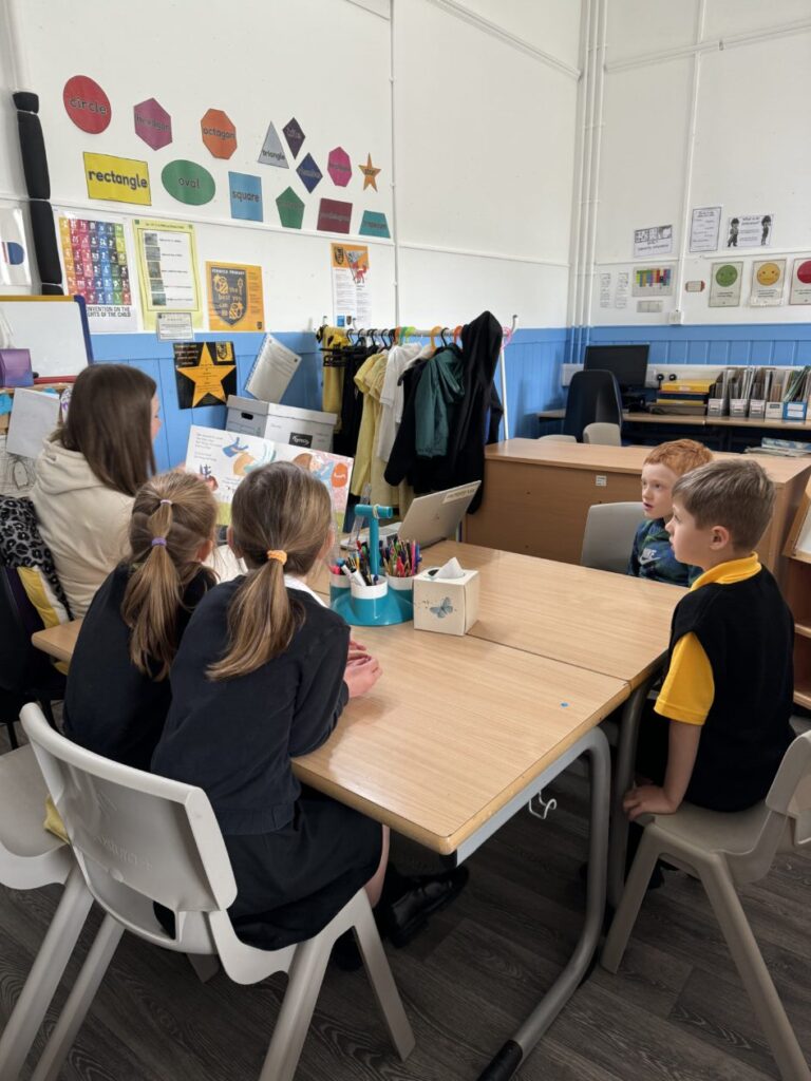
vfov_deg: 71.6
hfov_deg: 56.8
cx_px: 406
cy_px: 540
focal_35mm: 24
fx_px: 750
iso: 125
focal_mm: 6.76
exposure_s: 1/50
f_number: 1.78
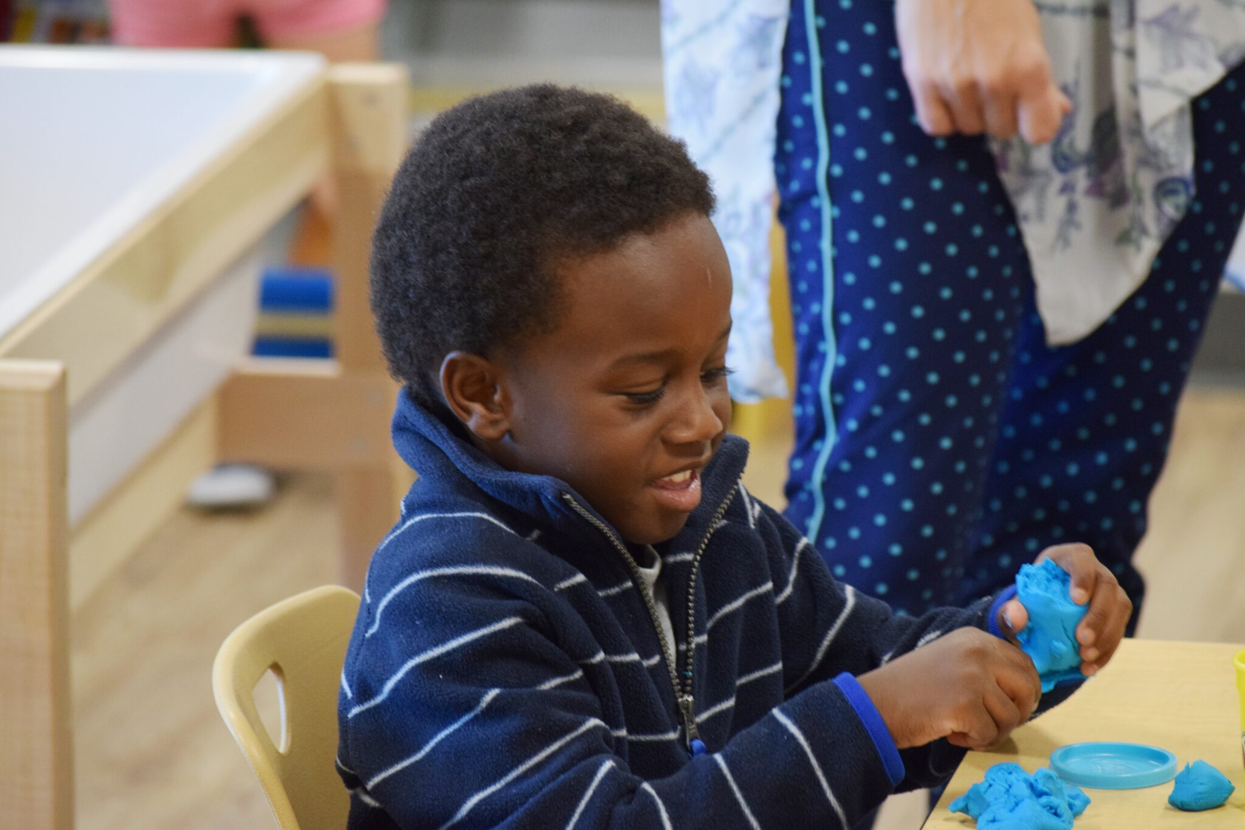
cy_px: 415
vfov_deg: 6.8
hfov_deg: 10.2
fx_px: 7002
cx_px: 622
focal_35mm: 202
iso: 2000
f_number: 4.8
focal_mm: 135
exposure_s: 1/60
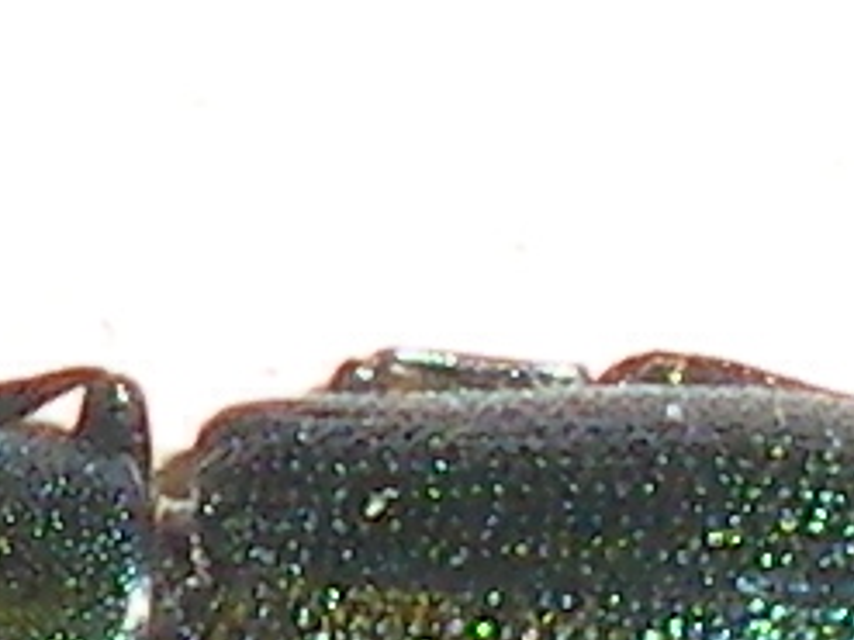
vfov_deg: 12.8
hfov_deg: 17.3
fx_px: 2811
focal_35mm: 114
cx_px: 349
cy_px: 692
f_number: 4.9
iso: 200
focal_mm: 7.4
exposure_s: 1/50
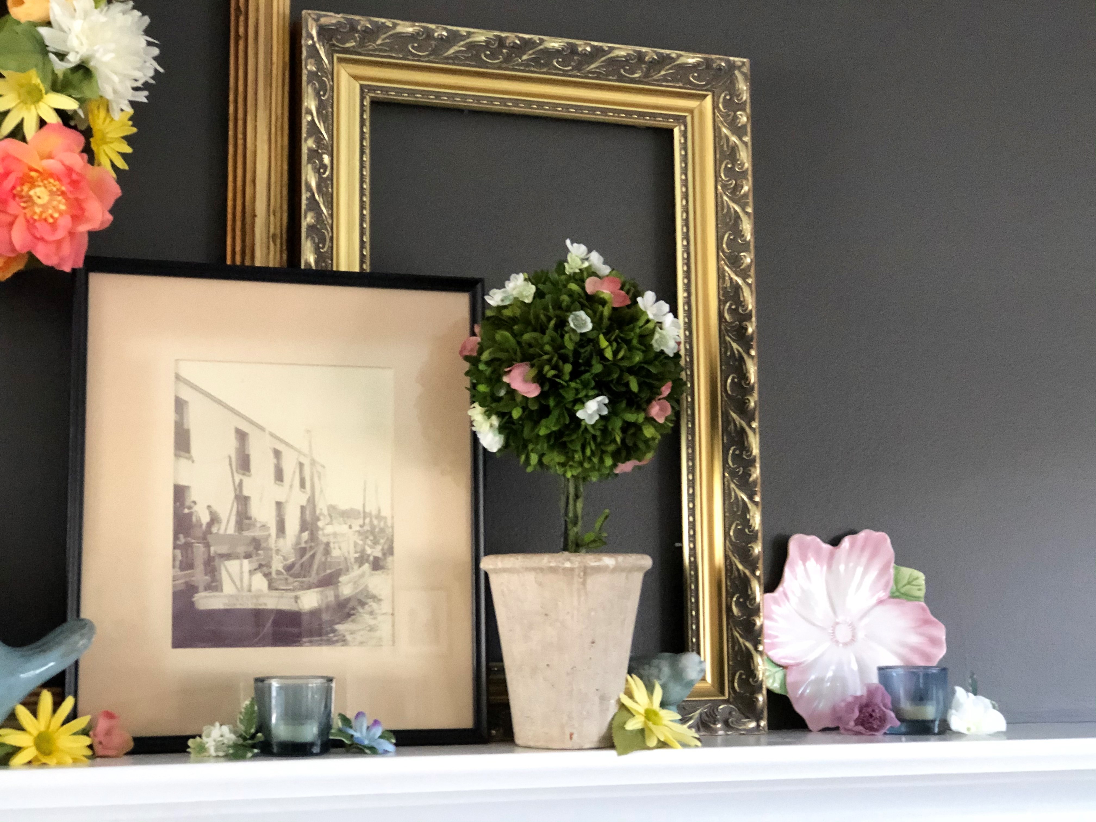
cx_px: 548
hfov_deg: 33.8
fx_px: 1805
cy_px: 411
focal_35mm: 57
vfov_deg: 25.7
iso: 1000
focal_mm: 6.6
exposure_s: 1/30
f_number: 2.8
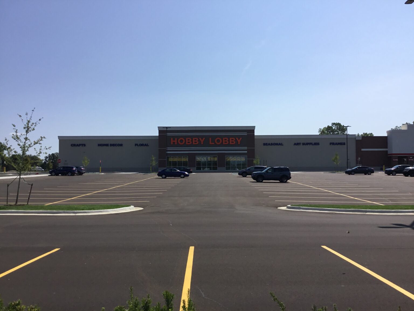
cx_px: 207
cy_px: 156
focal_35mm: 31
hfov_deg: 58.4
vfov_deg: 45.4
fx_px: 371
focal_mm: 3.3
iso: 25
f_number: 2.4
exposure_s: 1/2203
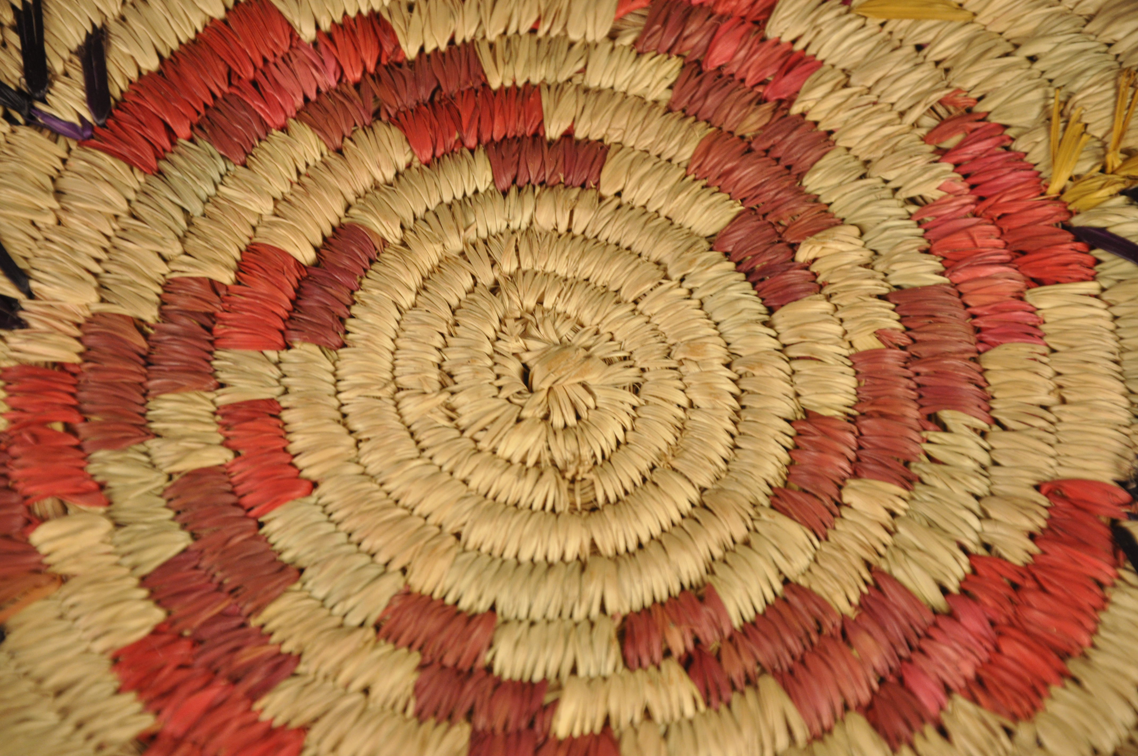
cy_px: 378
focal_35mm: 158
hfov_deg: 13.1
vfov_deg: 8.7
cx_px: 569
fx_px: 4973
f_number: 5.6
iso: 720
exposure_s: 1/60
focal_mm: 105
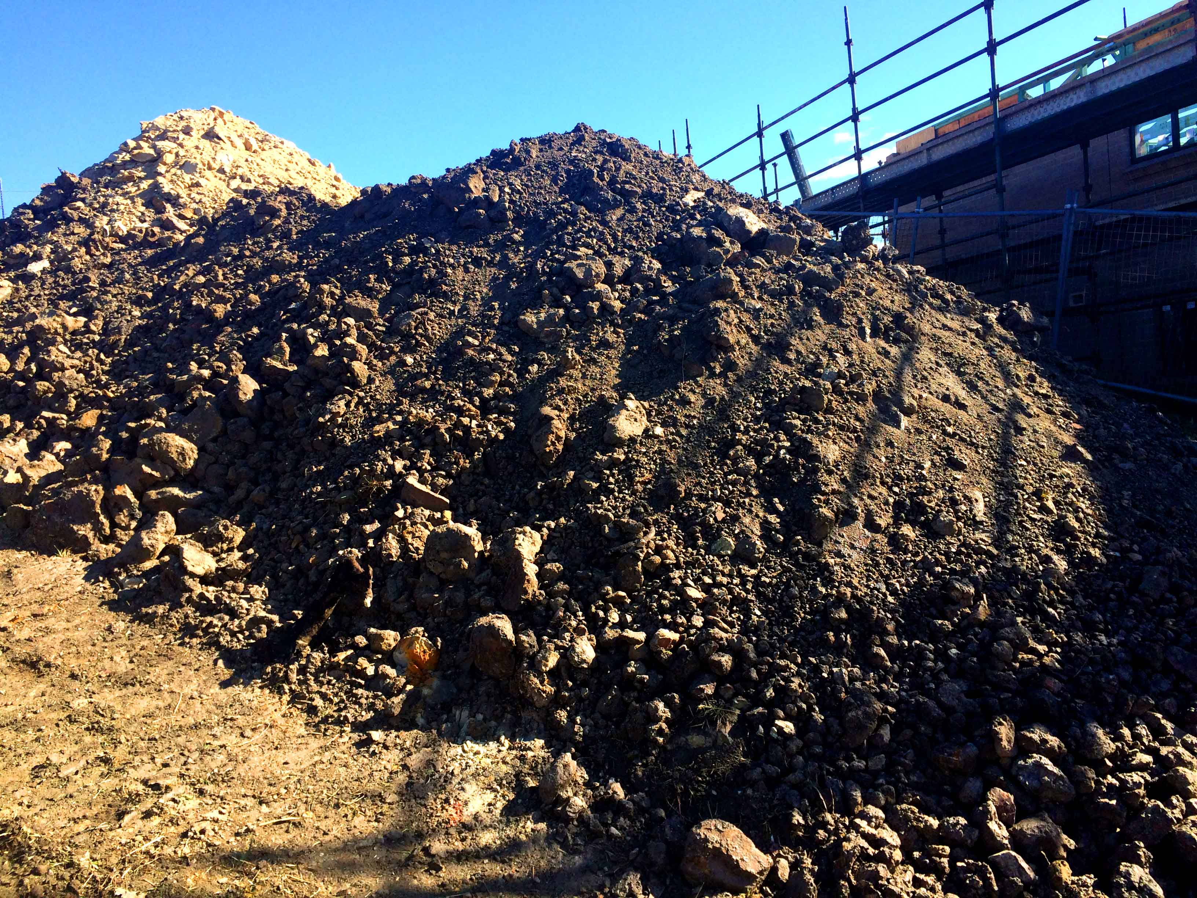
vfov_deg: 48.2
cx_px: 598
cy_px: 449
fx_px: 1003
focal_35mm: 29
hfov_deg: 61.7
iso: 32
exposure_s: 1/1026
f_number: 2.2
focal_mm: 4.15
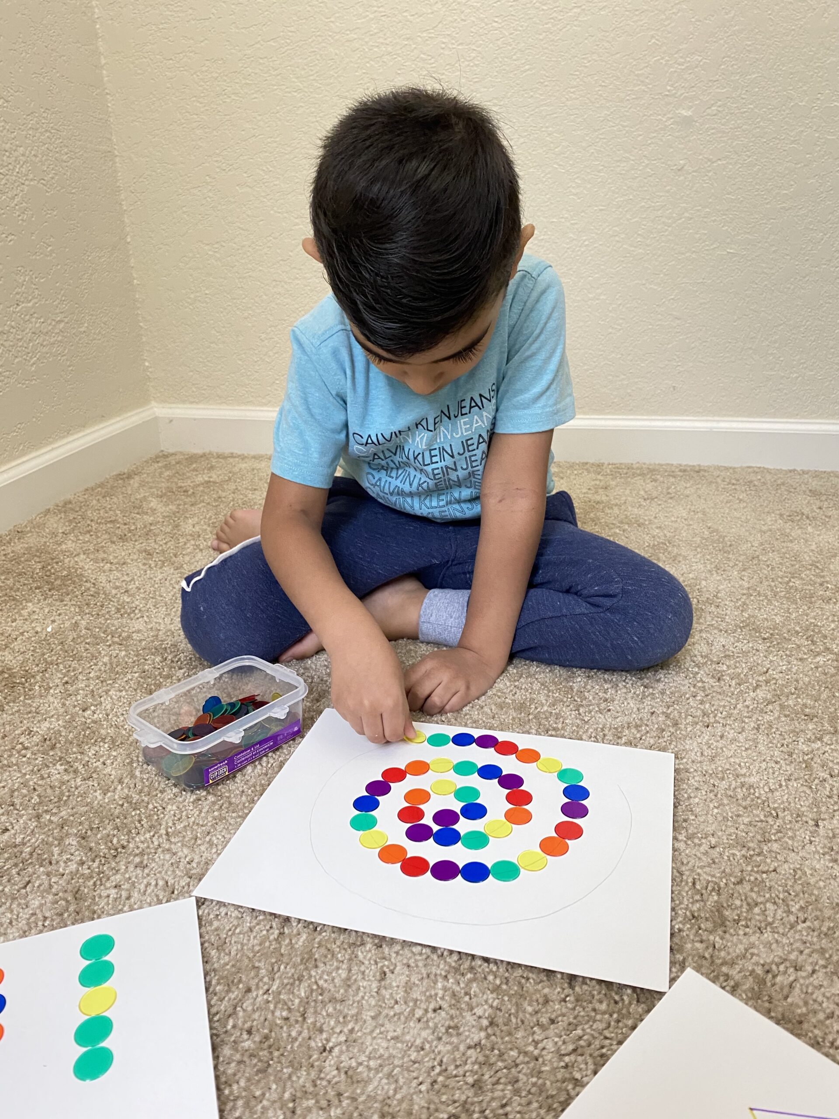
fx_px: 840
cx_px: 420
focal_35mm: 26
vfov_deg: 67.3
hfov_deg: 53.1
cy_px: 560
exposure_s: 1/60
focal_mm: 4.25
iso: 320
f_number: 1.8
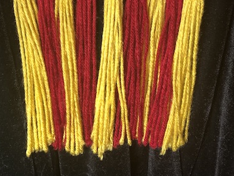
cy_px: 58
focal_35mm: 42
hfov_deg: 44.8
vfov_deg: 34.0
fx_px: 284
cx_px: 109
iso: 64
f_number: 1.8
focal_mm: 3.99
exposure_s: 1/15
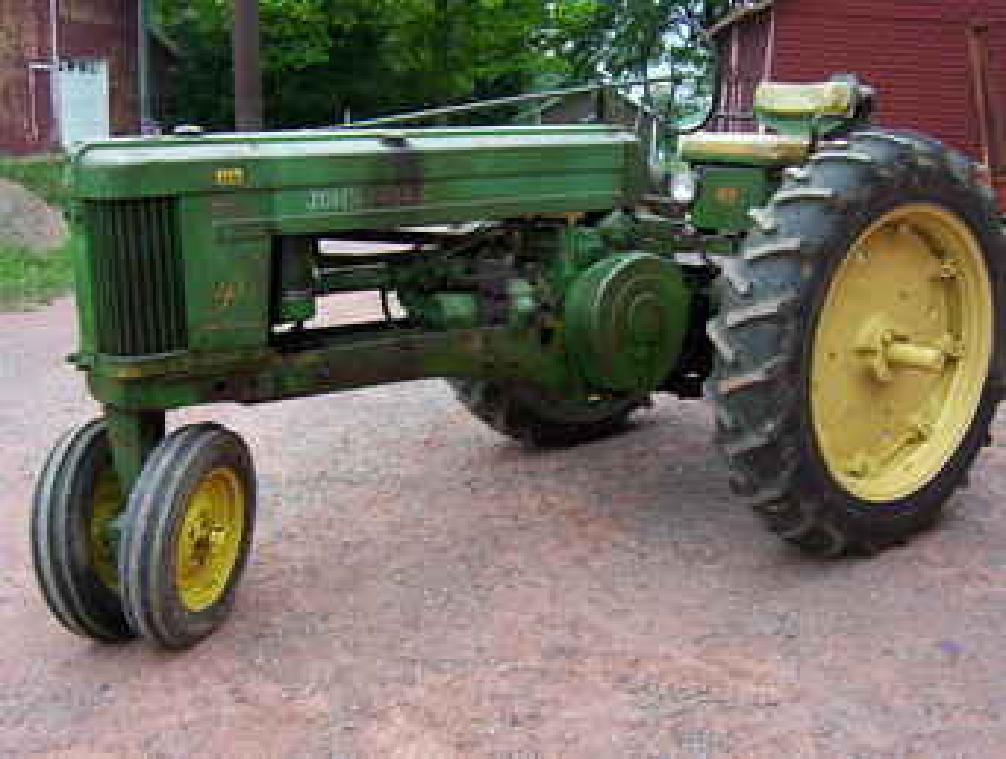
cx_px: 503
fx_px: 1048
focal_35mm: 36
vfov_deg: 39.8
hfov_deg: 51.3
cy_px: 380
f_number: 2.76
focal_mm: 5.54
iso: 100
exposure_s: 1/326
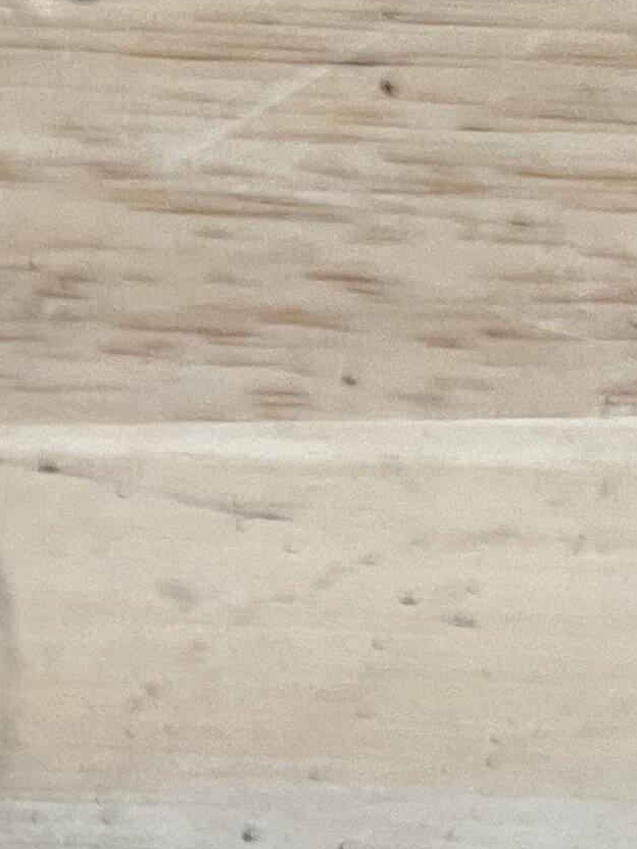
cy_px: 1375
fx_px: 3092
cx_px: -842
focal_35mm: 126
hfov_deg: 10.3
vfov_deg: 14.3
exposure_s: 1/60
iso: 200
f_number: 1.5
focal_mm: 5.7
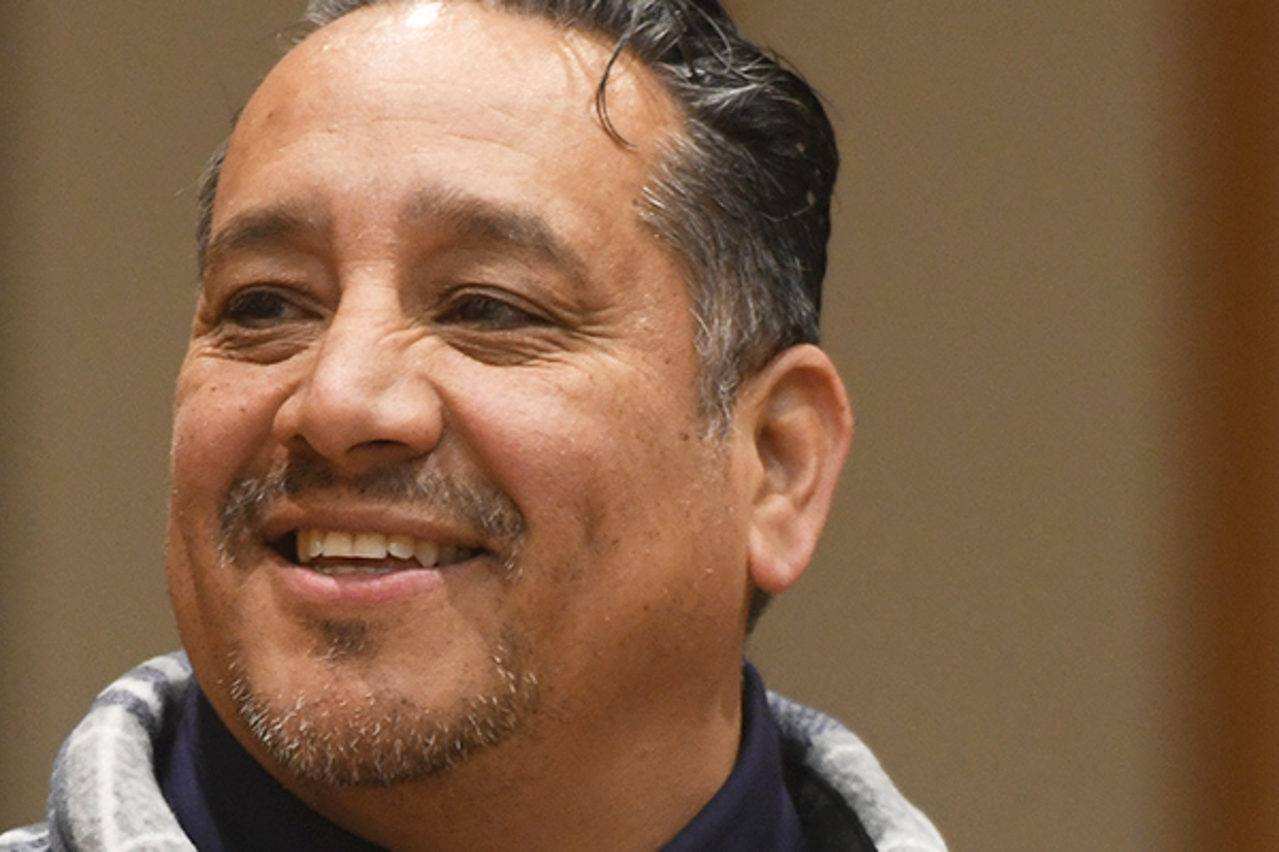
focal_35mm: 600
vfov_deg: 2.3
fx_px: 21315
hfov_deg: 3.4
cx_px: 463
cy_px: 1031
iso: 1600
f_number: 4
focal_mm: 200
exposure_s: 1/60
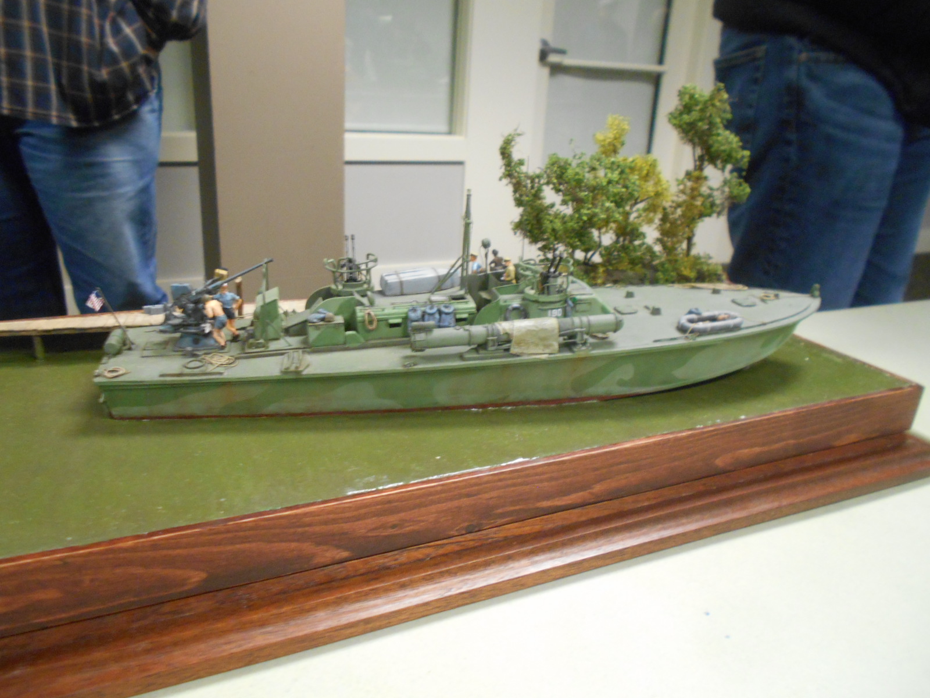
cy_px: 349
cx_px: 465
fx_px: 699
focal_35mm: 26
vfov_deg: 53.1
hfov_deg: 67.3
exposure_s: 1/15
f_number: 3.2
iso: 450
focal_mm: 4.6
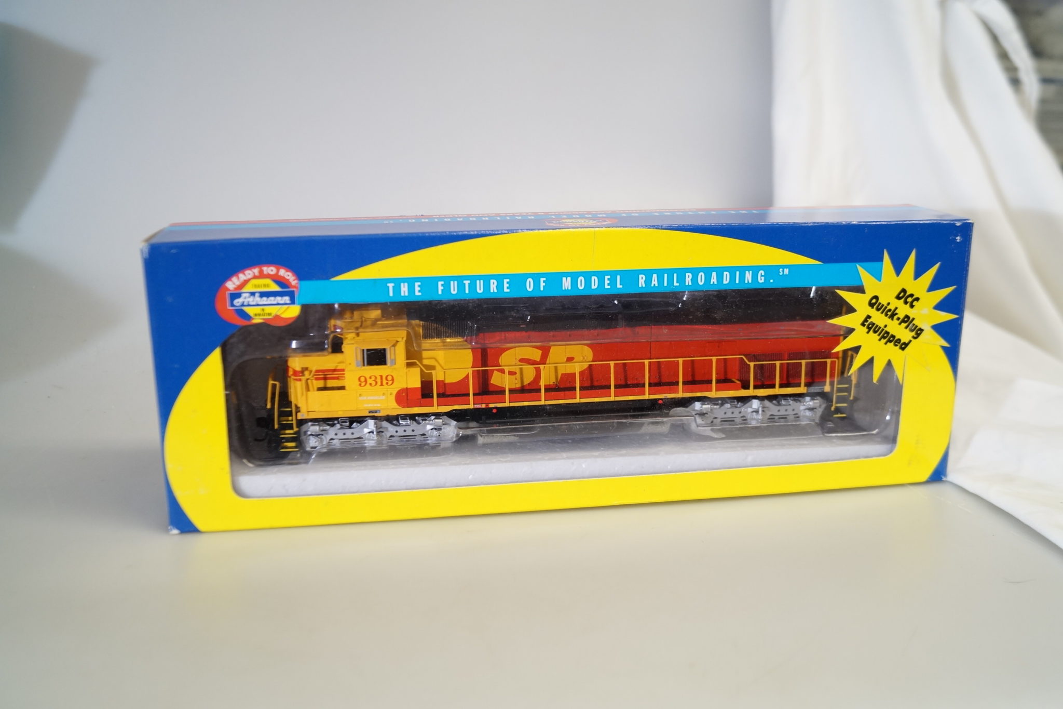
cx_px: 532
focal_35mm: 33
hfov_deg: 57.2
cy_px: 354
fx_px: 974
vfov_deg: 40.0
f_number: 4
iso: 500
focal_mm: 22
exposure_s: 1/160
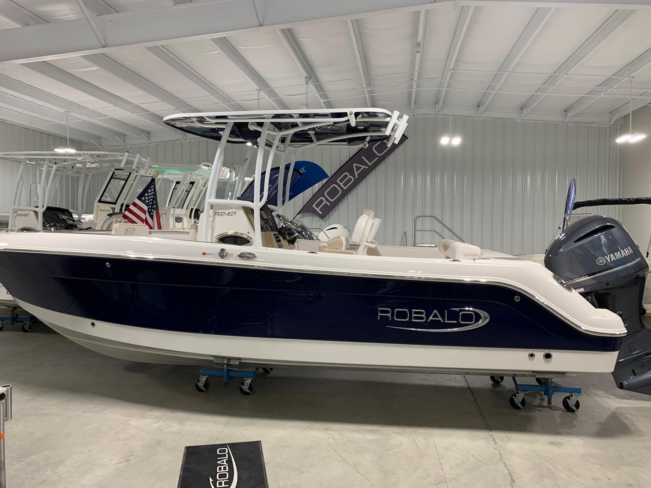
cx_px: 326
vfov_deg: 53.1
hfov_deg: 67.3
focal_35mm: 26
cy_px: 244
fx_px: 489
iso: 100
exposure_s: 1/76
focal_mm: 4.25
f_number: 1.8
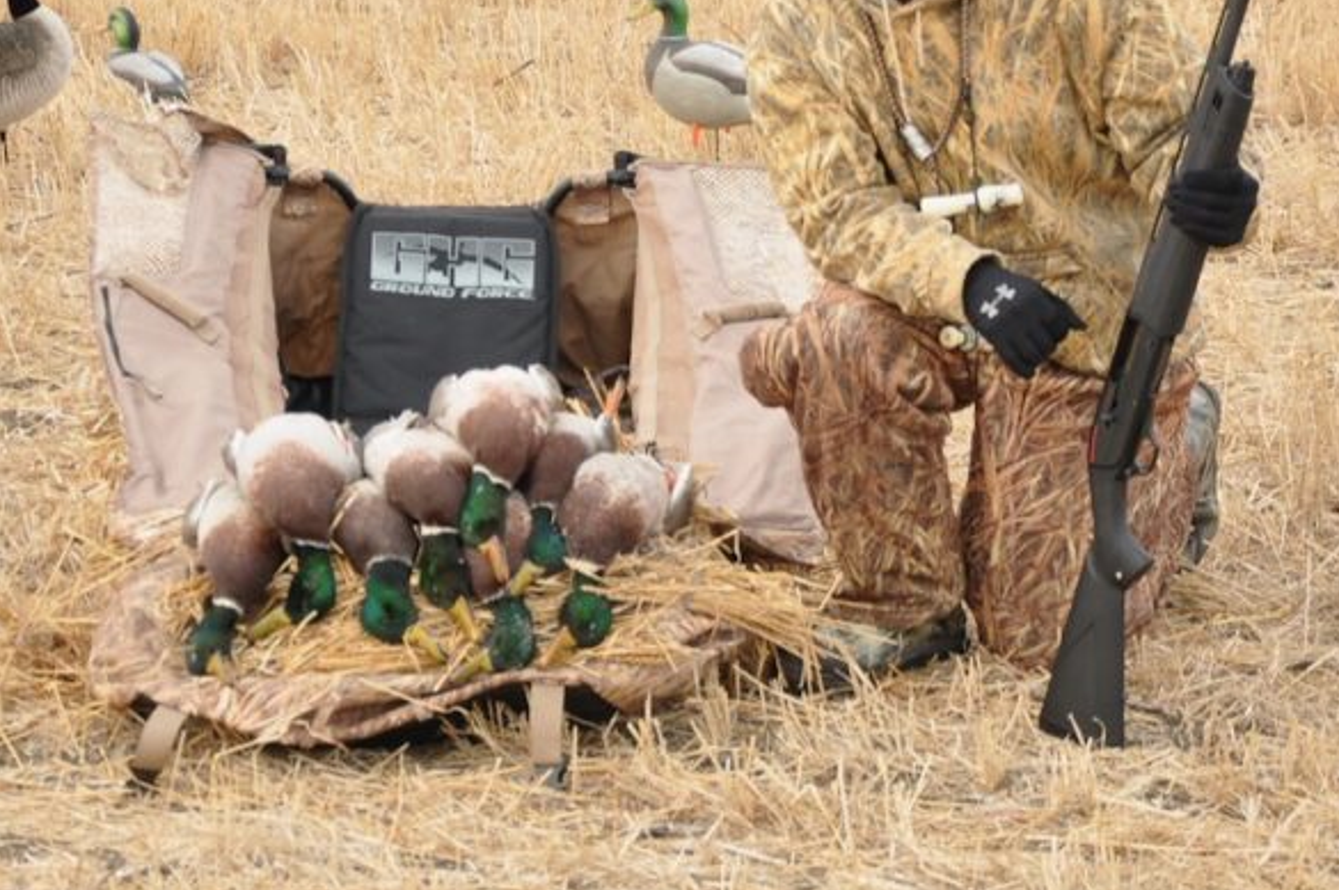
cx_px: 584
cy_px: 326
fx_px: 3902
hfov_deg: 19.5
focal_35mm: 105
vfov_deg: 13.0
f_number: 4.5
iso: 200
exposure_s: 1/50
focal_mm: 40
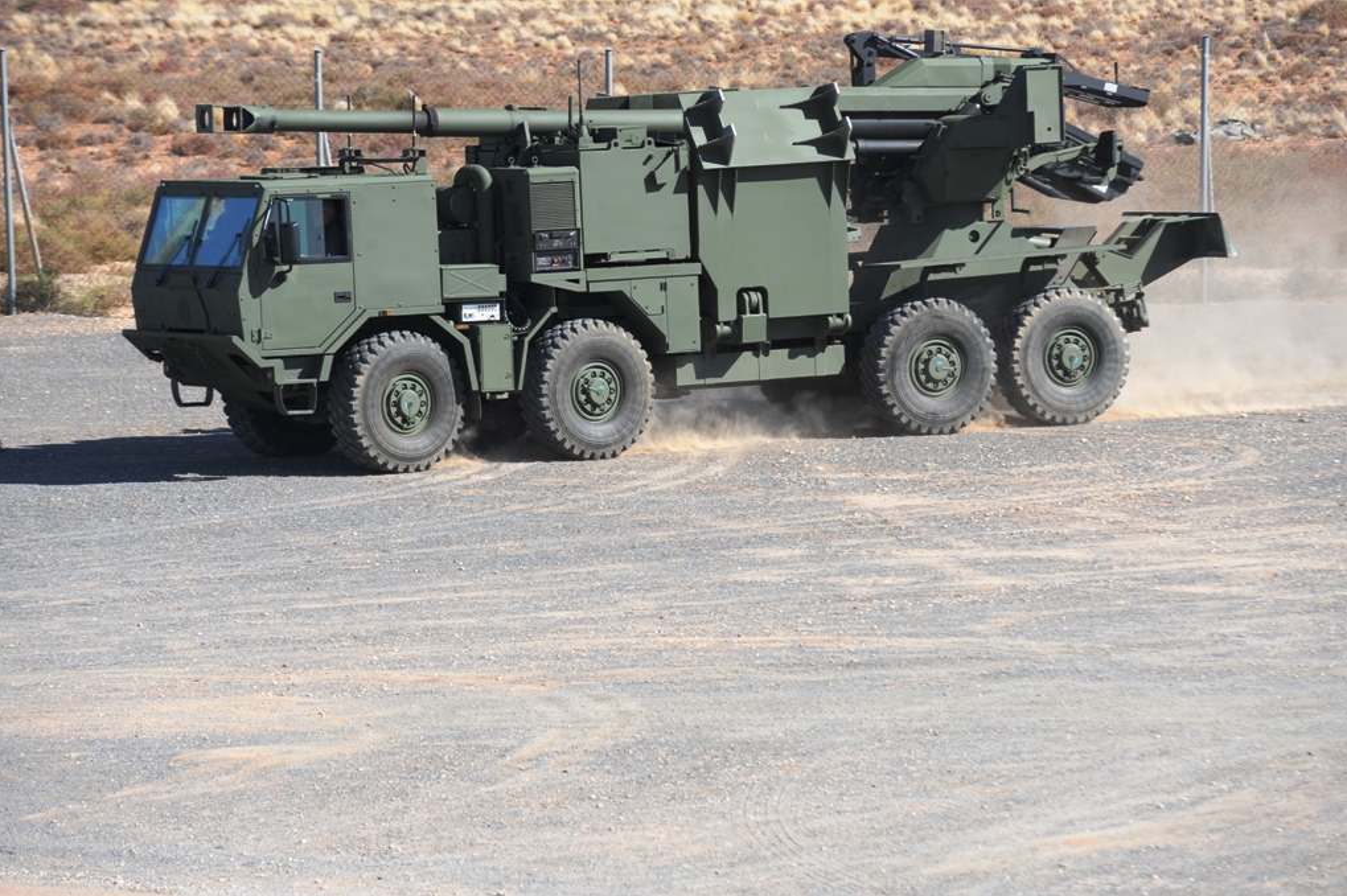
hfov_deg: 10.2
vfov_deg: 6.8
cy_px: 449
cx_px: 674
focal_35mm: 201
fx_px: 7516
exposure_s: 1/640
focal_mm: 200
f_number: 7.1
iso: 250
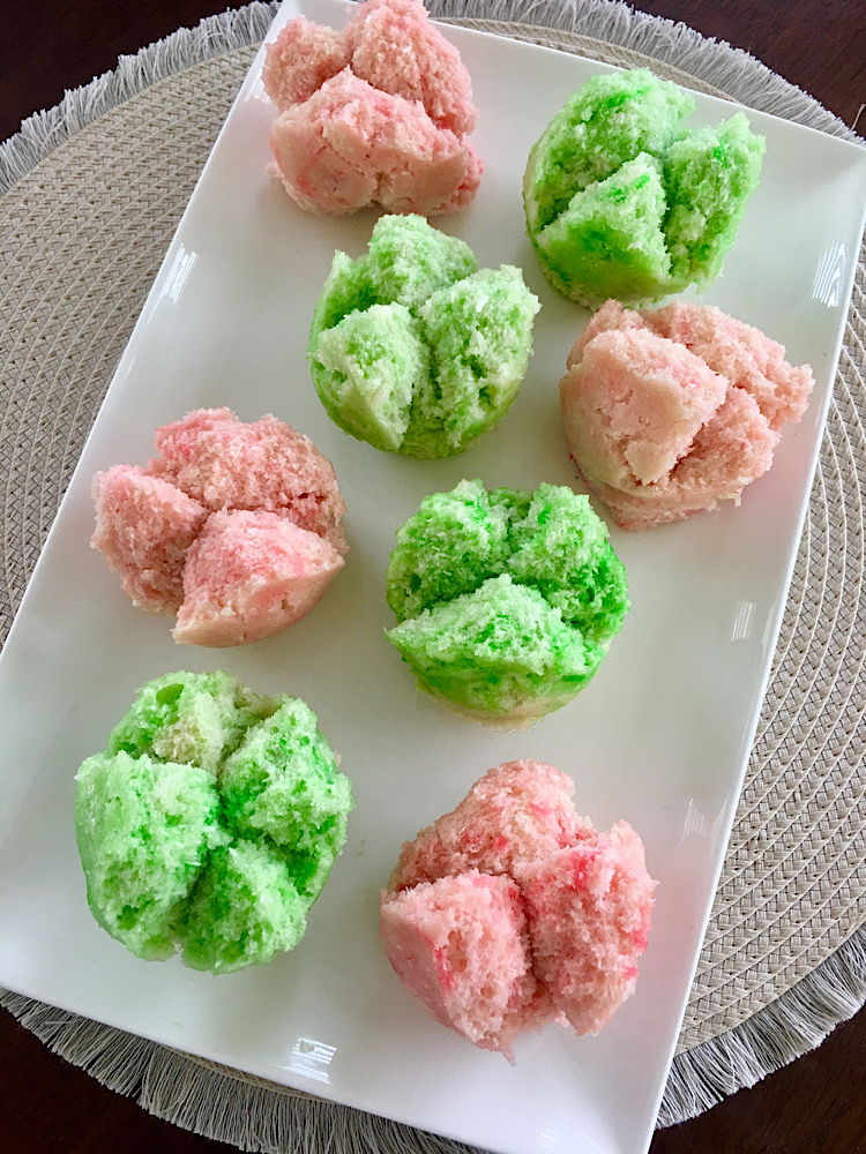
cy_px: 577
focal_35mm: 29
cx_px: 433
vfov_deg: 61.7
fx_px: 967
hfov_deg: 48.2
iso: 32
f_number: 2.2
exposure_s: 1/33
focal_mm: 4.15
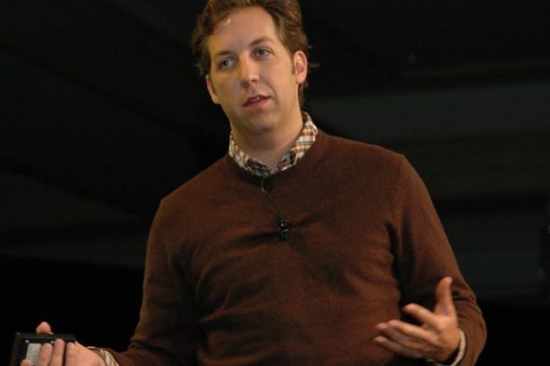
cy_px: 156
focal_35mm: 247
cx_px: 273
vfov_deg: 5.6
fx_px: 3770
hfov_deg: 8.3
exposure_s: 1/60
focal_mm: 130
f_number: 5.6
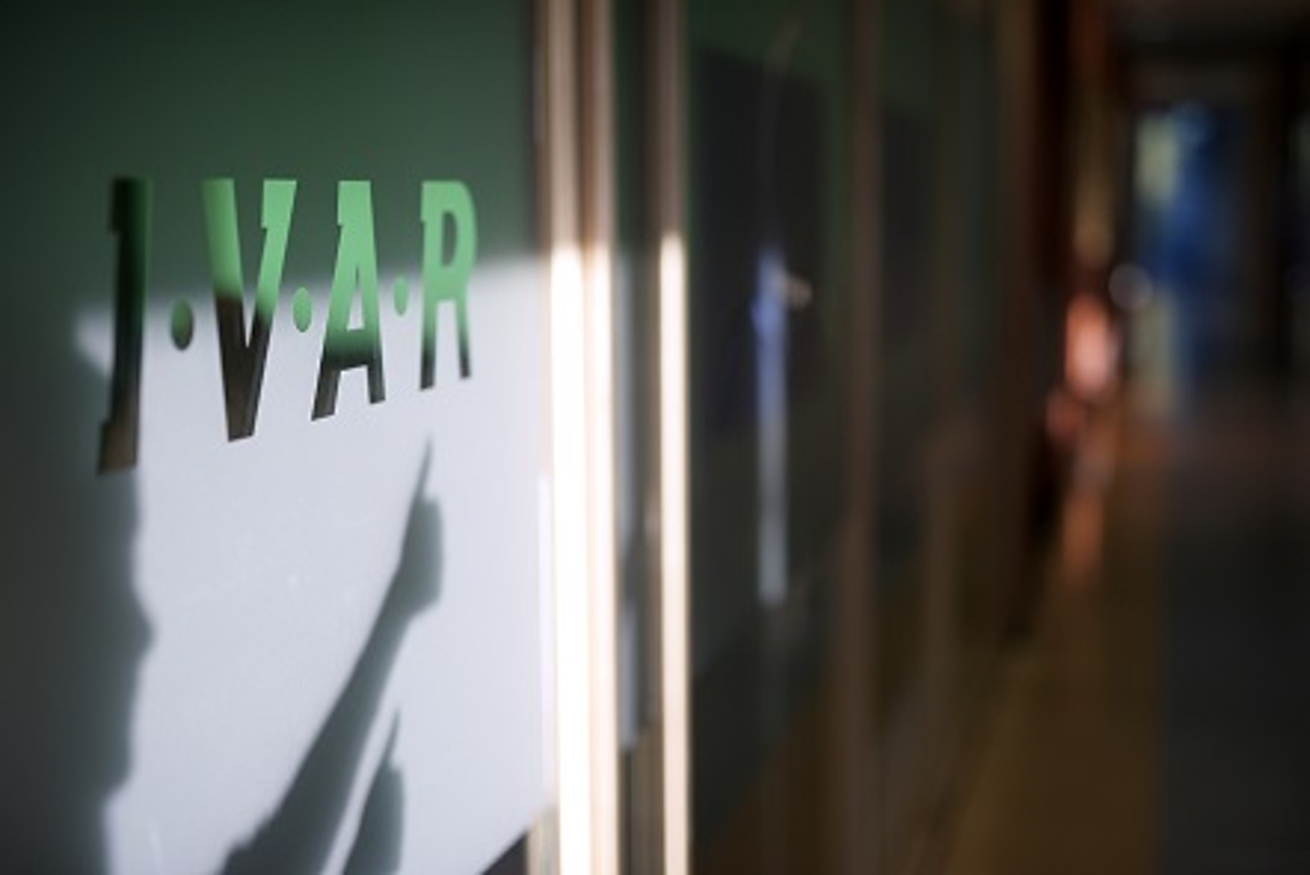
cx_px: 655
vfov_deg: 27.0
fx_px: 1820
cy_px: 438
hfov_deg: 39.6
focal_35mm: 50
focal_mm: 50
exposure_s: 1/1600
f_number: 1.6
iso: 400
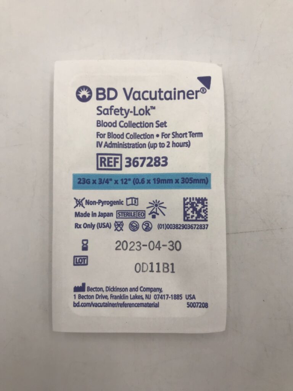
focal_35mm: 28
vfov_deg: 63.4
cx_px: 146
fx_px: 316
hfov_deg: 49.7
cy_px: 196
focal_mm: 3.99
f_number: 1.8
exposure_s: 1/172
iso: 20
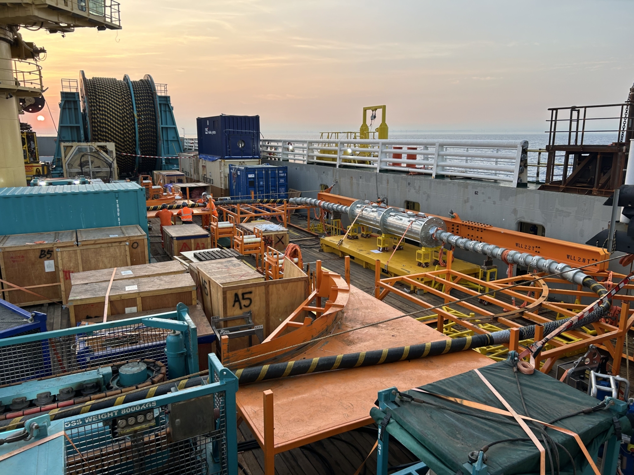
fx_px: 476
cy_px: 238
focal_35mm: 26
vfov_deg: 53.1
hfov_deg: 67.3
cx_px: 317
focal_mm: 5.7
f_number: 1.5
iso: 40
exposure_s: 1/240
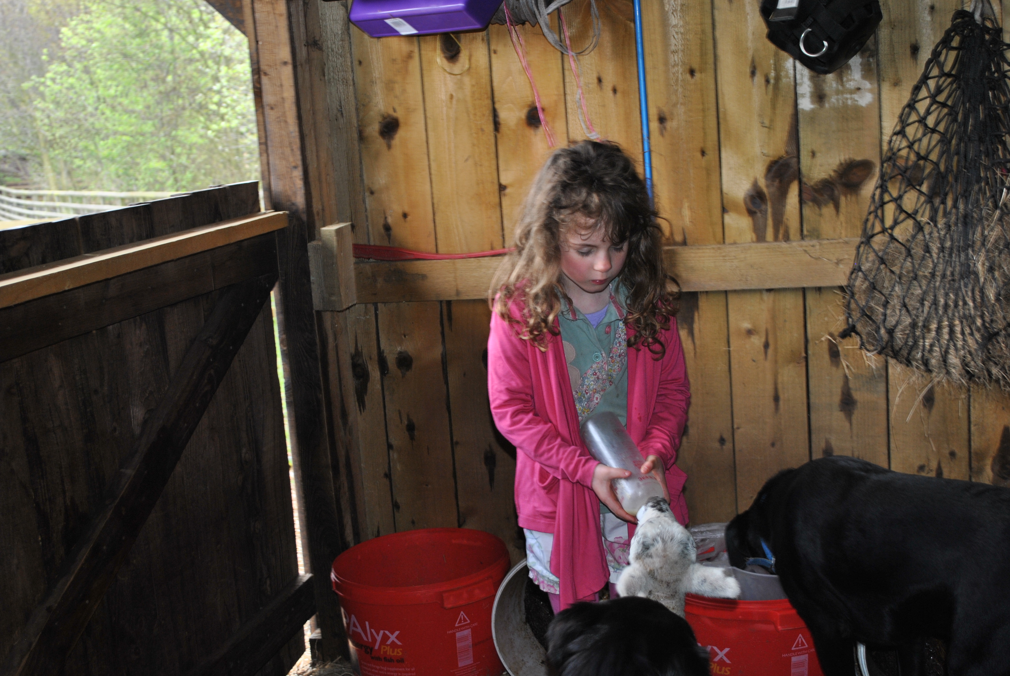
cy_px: 338
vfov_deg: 26.6
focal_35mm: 51
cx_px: 505
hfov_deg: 38.8
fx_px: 1433
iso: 200
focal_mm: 34
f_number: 5
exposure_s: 1/60
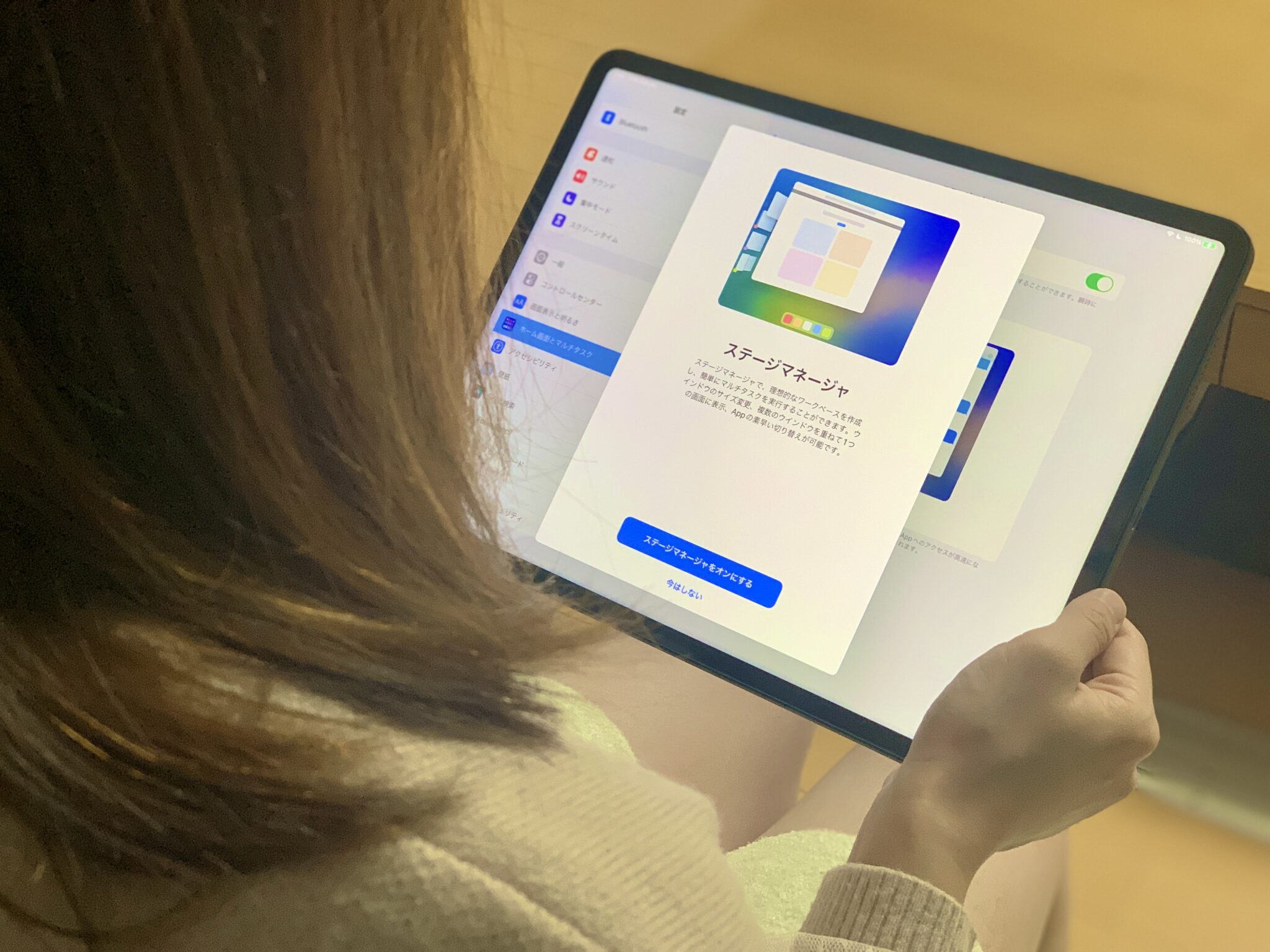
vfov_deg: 28.0
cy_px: 476
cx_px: 635
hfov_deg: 36.8
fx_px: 1908
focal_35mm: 52
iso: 125
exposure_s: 1/77
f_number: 2.4
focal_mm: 6
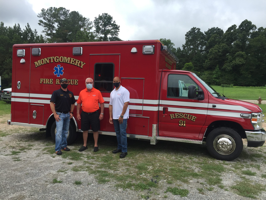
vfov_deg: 48.2
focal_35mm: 29
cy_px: 100
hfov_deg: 61.7
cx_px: 133
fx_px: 223
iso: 32
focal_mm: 4.15
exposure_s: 1/1130
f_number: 2.2
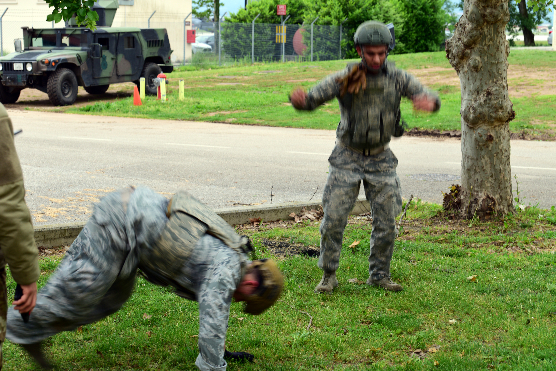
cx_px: 278
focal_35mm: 70
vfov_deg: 19.5
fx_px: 1081
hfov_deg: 28.8
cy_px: 186
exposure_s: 1/40
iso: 100
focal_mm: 70
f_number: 6.3
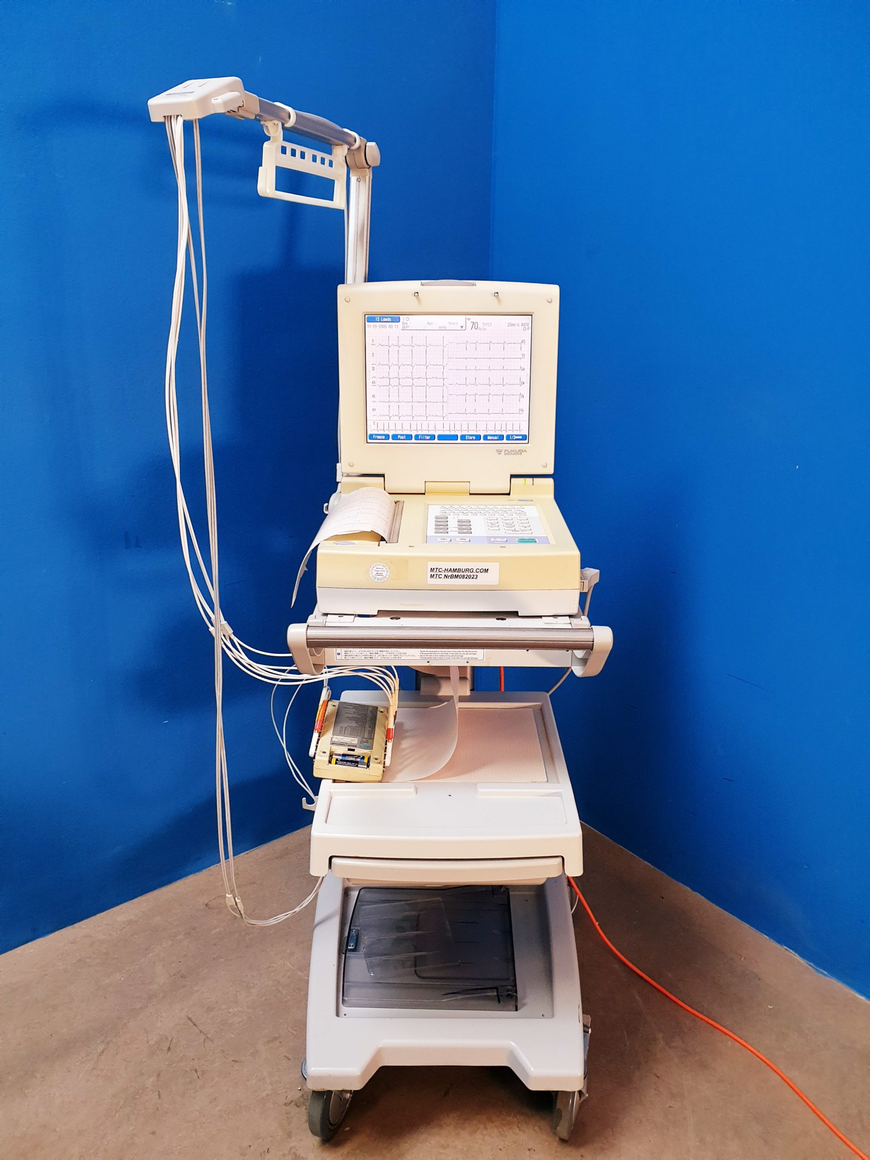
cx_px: 435
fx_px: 871
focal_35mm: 26
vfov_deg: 67.3
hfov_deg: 53.1
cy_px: 580
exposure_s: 1/50
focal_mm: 4.3
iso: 160
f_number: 2.4
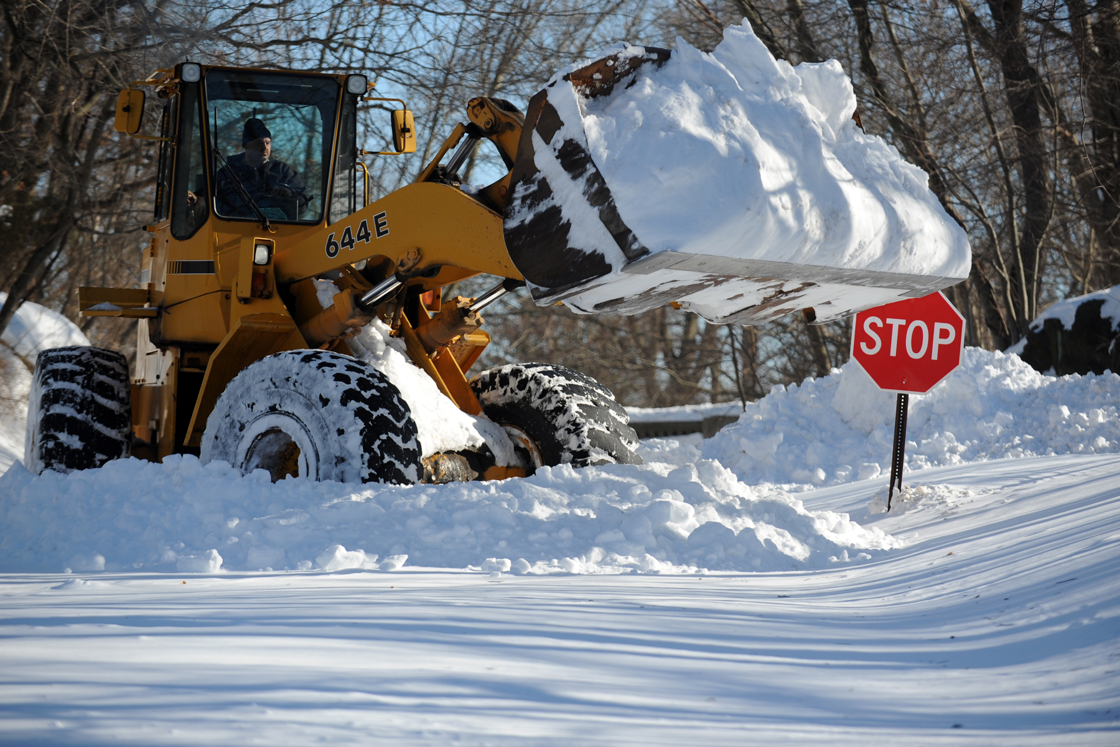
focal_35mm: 140
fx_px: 4355
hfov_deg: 14.7
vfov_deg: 9.8
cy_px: 374
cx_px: 560
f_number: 5.6
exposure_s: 1/1600
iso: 200
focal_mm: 140
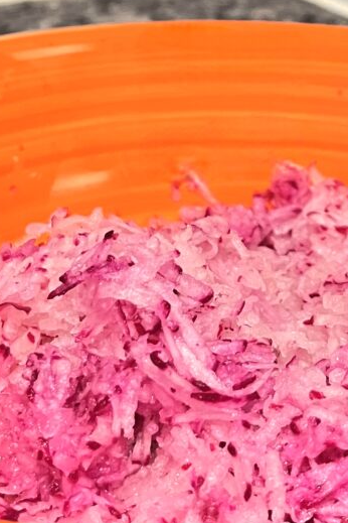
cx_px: 227
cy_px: 70
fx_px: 1160
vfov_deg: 24.7
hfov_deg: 17.0
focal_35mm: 80
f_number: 1.6
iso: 500
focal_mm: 5.1
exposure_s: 1/60
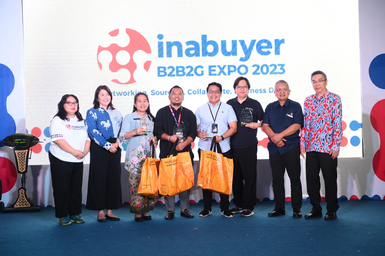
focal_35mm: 48
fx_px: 513
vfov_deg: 28.0
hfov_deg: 41.1
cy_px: 128
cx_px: 192
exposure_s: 1/200
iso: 1250
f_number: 3.5
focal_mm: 48
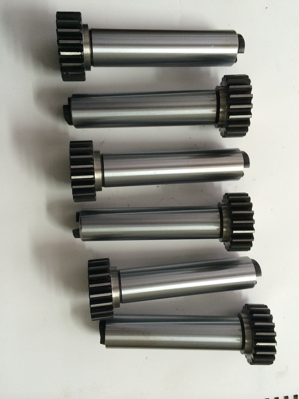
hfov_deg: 46.8
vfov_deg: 60.0
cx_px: 150
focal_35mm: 30
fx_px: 346
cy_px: 200
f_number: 2.2
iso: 200
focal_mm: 4.12
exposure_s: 1/33
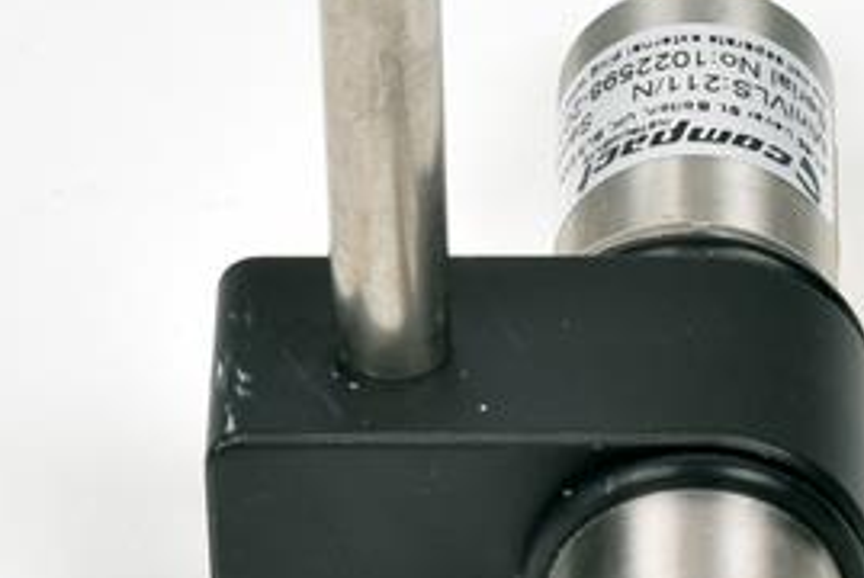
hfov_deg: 16.1
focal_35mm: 127
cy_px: 395
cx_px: 572
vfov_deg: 10.8
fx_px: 3051
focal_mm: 38
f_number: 10
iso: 100
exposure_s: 1/200
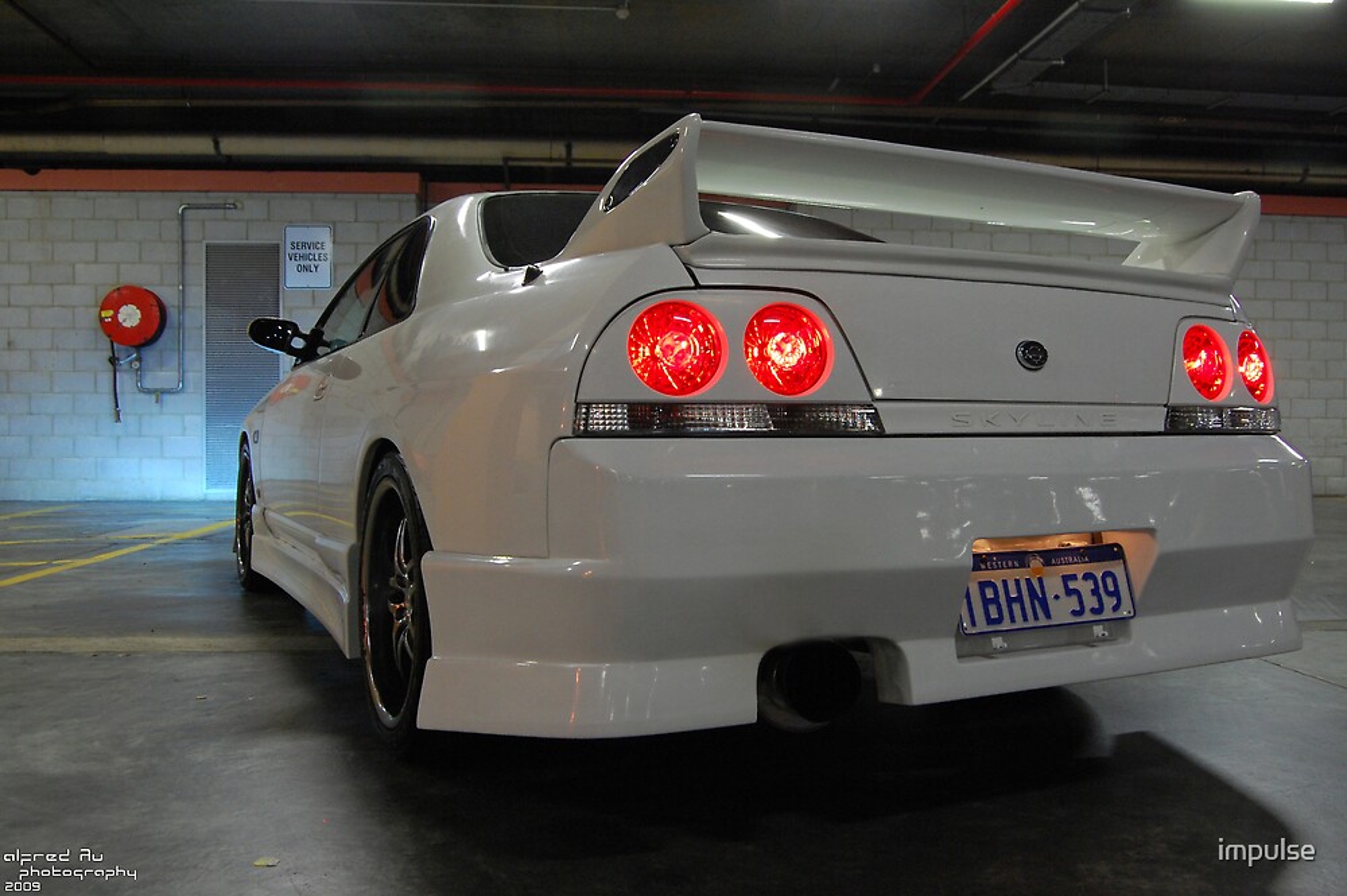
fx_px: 1234
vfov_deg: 39.9
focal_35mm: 33
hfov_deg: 57.3
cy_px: 448
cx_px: 674
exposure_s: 1/6
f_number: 7.1
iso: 800
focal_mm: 22
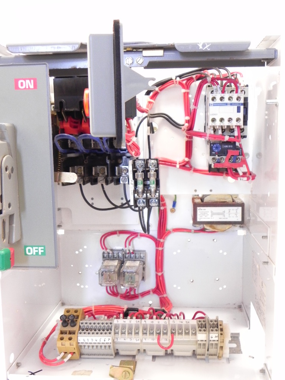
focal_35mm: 37
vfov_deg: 50.1
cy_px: 190
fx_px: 406
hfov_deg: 38.7
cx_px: 142
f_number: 3.2
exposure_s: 1/30
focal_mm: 6.6
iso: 342
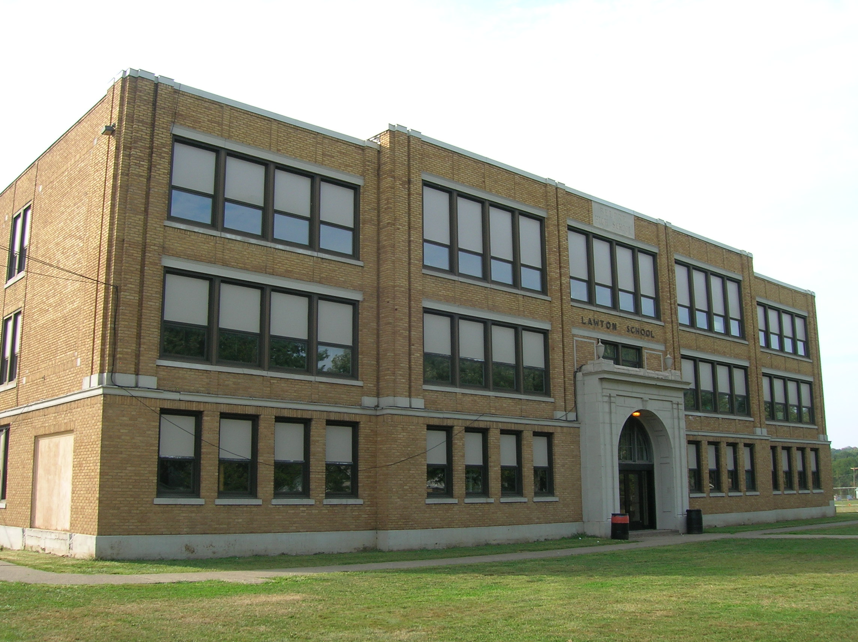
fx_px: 842
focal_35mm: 34
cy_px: 321
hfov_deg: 54.0
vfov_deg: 41.7
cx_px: 429
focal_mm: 5.7
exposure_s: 1/150
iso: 50
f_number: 4.9
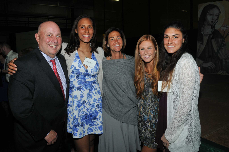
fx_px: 172
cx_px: 114
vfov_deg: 47.8
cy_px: 76
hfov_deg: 67.4
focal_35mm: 27
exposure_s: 1/160
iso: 640
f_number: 9
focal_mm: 18
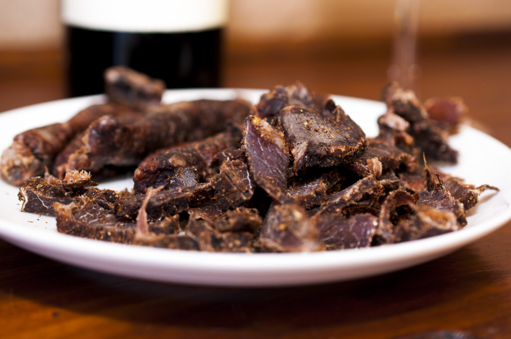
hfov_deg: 33.4
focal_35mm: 60
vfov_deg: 22.6
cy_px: 170
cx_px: 256
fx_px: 851
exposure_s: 1/60
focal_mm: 40
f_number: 4
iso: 100
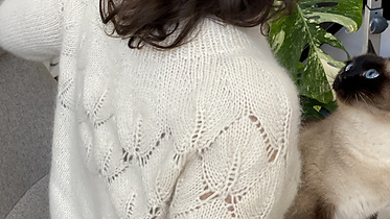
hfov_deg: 27.9
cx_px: 195
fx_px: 786
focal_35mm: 76
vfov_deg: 15.9
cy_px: 144
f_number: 2
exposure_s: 1/122
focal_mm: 6
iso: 100
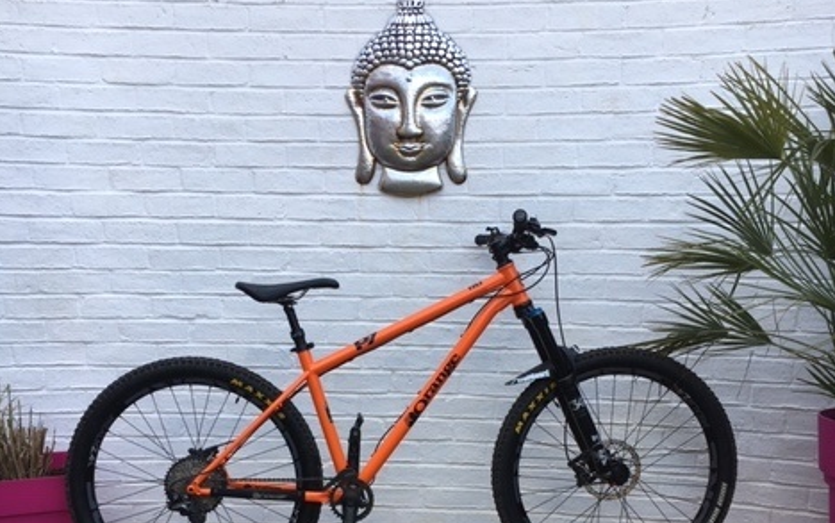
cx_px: 418
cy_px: 503
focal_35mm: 42
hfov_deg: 47.2
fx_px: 956
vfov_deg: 28.9
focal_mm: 4.15
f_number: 2.2
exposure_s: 1/127
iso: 25
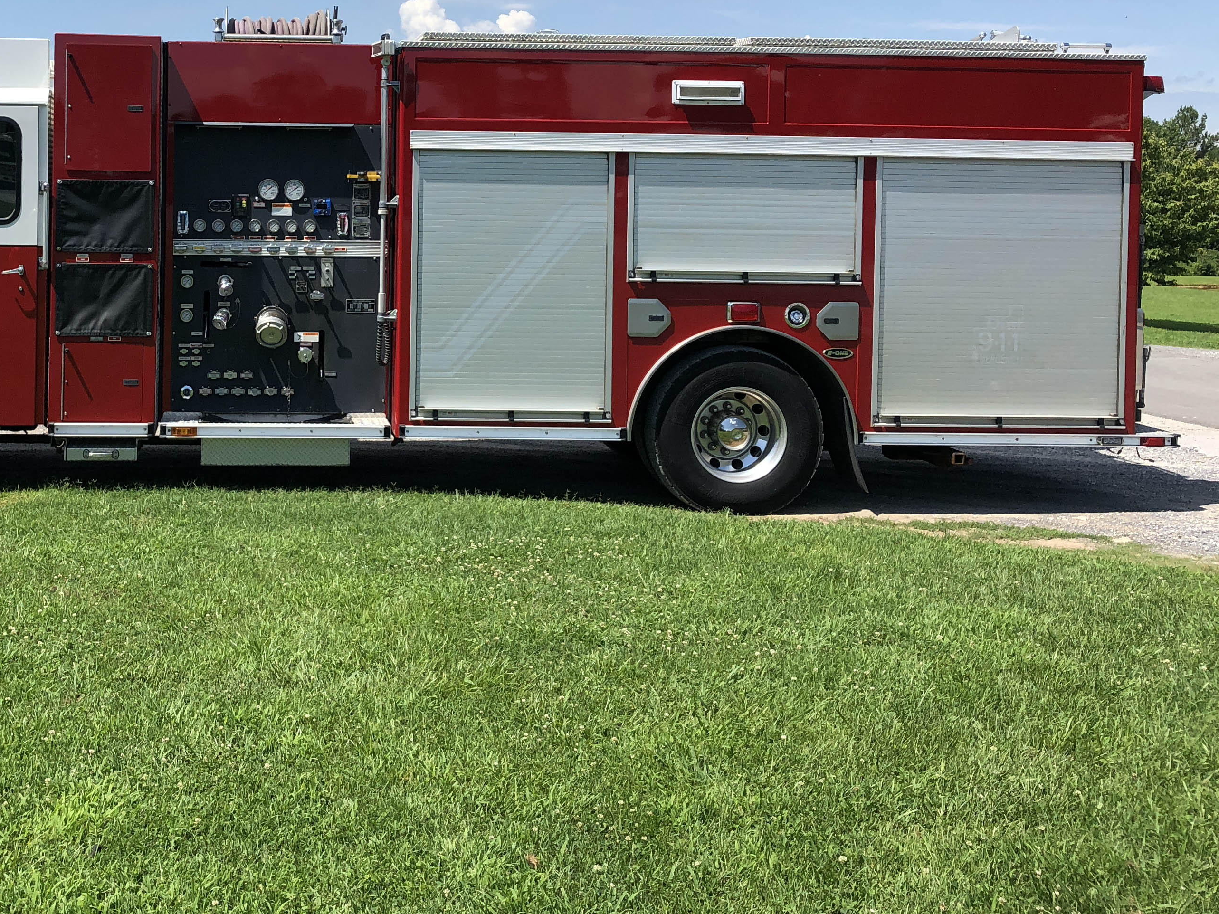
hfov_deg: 41.7
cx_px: 306
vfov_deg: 32.2
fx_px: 1549
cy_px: 219
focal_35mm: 44
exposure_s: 1/2024
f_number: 1.8
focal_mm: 4
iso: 20
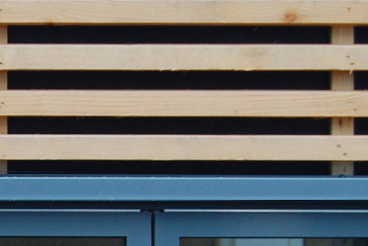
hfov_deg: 7.3
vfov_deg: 5.0
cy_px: 341
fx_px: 2782
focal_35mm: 272
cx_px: -358
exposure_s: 1/125
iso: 320
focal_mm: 38
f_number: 5.6
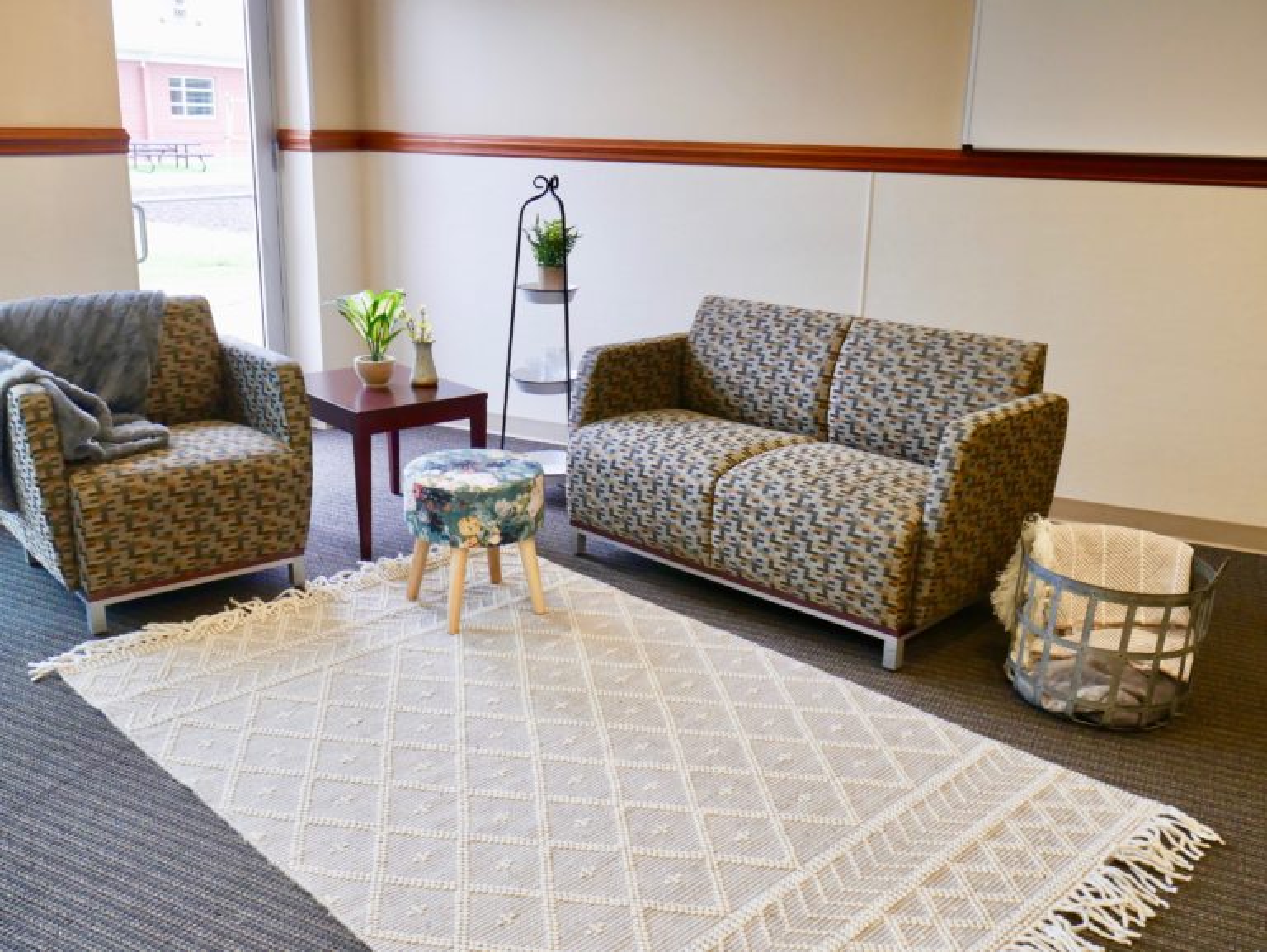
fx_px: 1172
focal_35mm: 32
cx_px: 634
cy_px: 476
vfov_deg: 44.2
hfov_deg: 56.8
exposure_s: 1/60
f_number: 5.6
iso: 800
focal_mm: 16
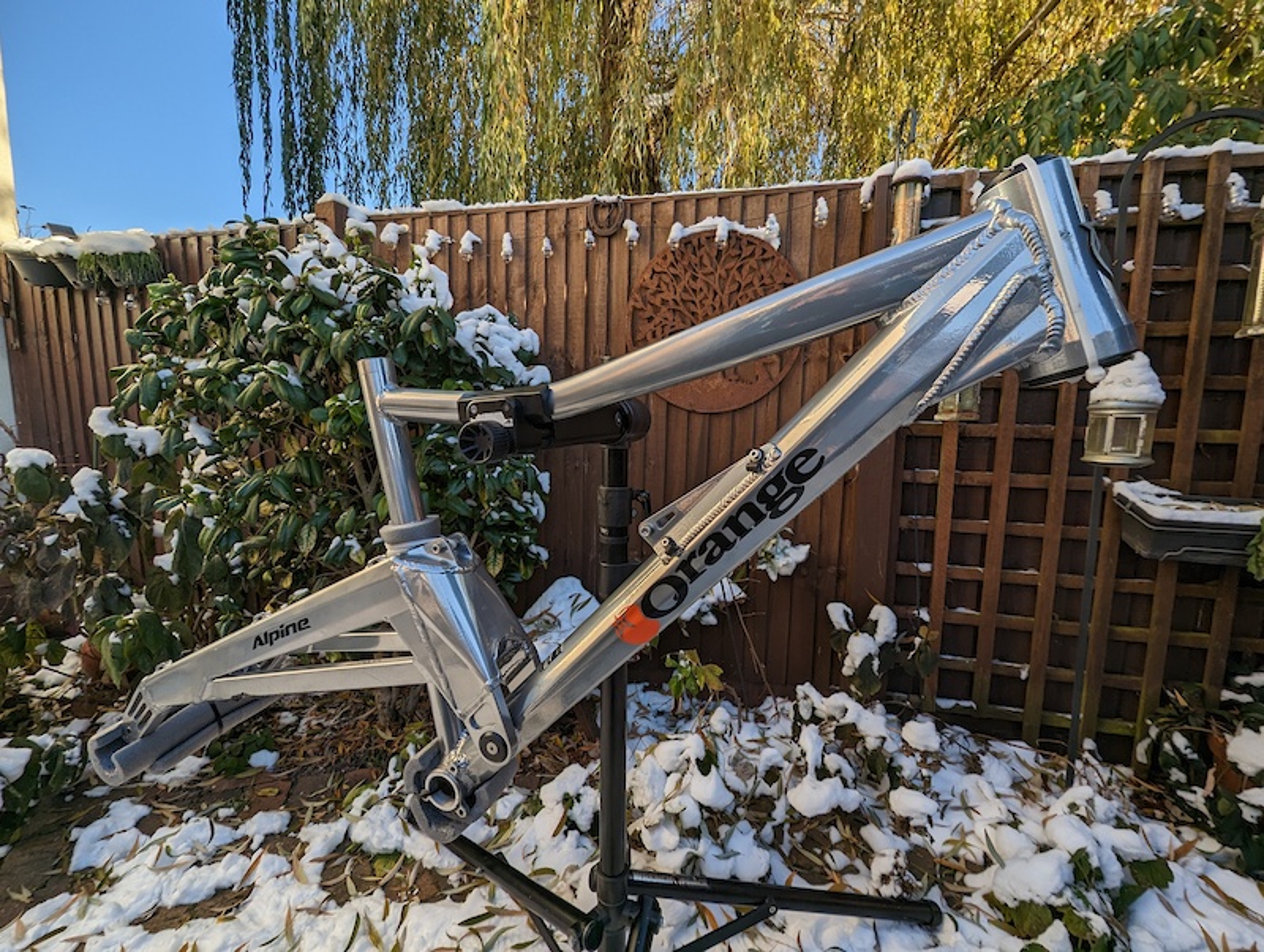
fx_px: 475
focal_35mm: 13
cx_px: 632
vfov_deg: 90.0
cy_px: 476
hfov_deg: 106.1
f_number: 2.2
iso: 41
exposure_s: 1/641
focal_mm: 1.95
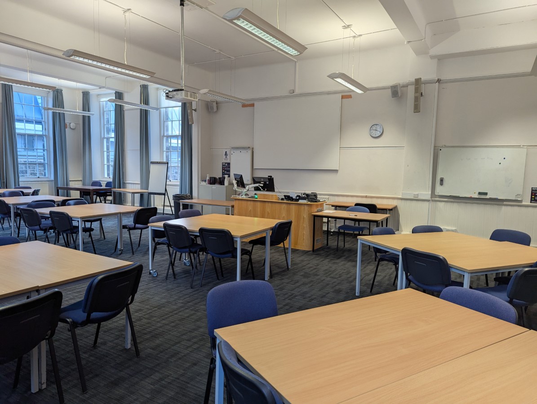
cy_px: 202
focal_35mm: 24
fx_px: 373
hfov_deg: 71.5
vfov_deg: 56.9
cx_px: 268
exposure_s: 1/100
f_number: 1.85
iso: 273
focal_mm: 6.81
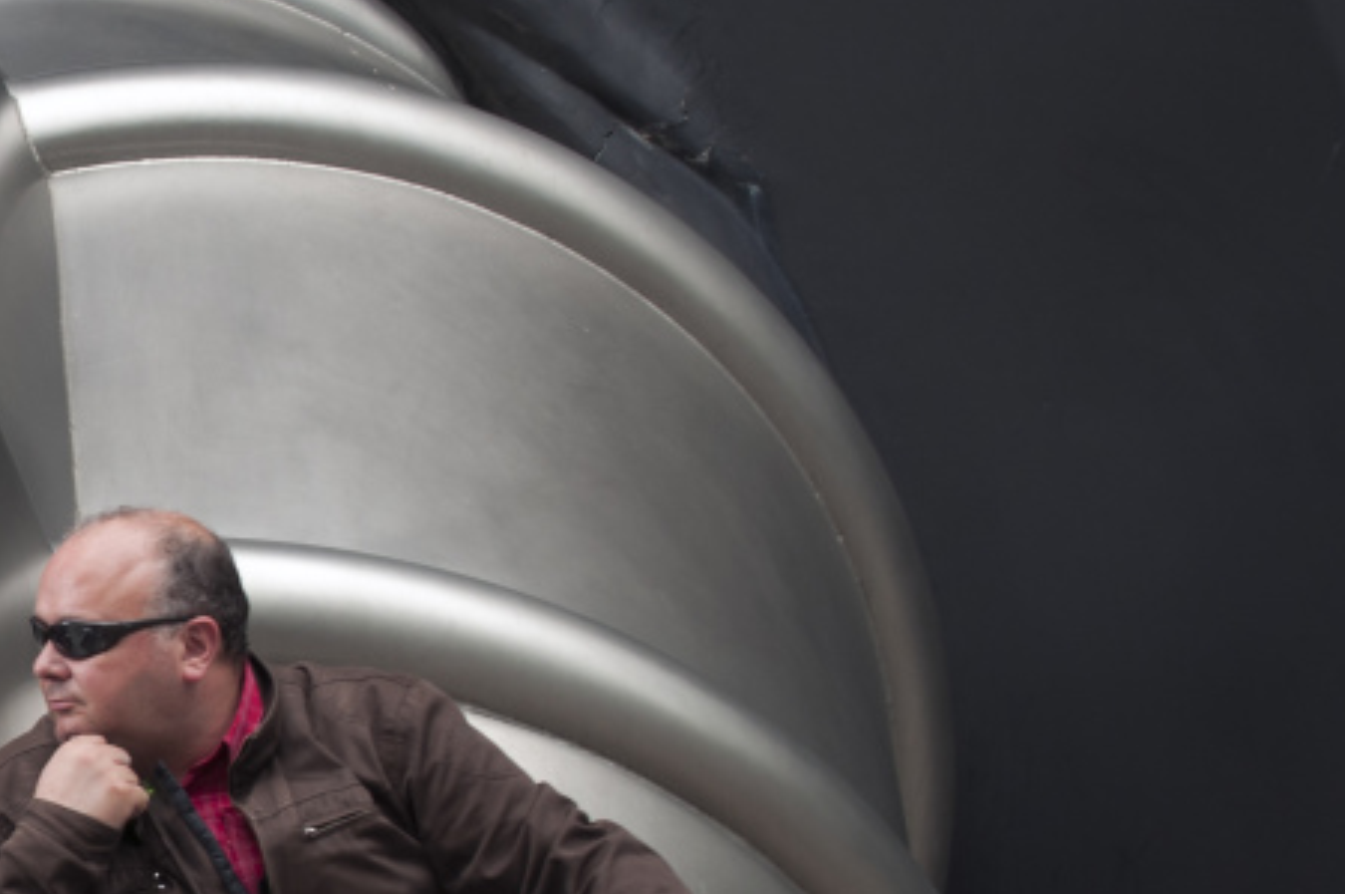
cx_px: -439
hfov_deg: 5.6
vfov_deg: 3.7
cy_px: 580
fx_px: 13696
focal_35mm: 367
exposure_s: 1/160
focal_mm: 86
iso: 200
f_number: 5.6
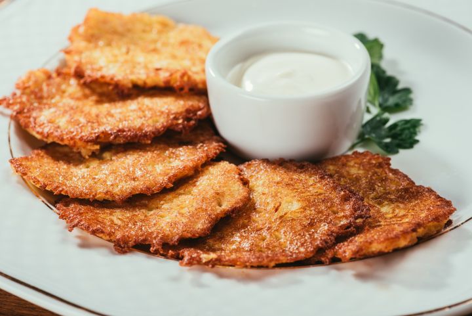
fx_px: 1377
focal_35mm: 105
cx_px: 236
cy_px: 158
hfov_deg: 19.4
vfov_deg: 13.1
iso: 125
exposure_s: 1/160
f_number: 11
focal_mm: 105
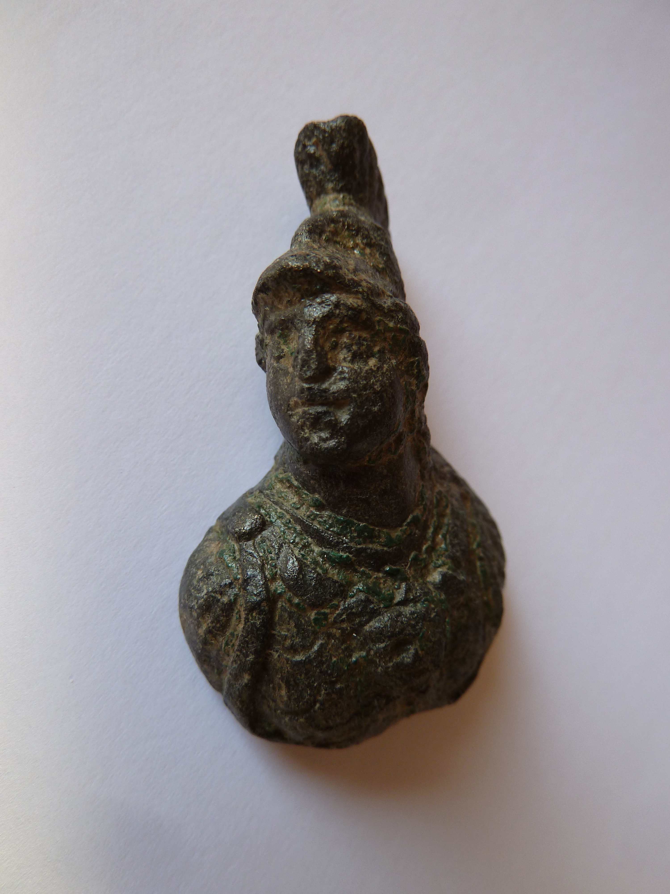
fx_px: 645
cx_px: 335
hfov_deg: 54.9
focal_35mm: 25
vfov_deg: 69.4
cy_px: 447
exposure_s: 1/30
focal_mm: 4.1
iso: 100
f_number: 3.3
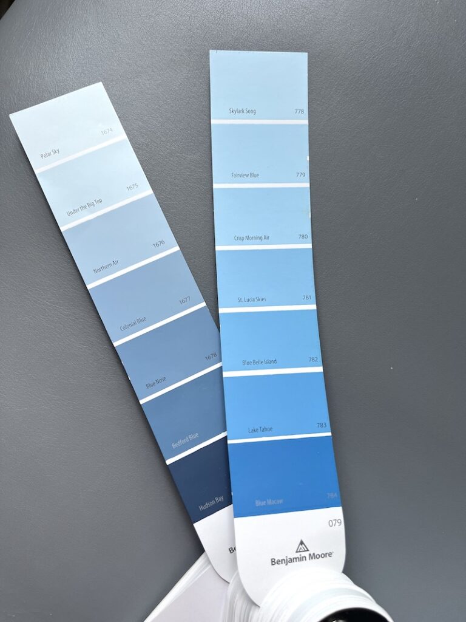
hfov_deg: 53.1
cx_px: 233
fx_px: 467
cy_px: 311
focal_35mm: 26
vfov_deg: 67.3
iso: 80
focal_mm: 5.7
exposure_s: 1/121
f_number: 1.5
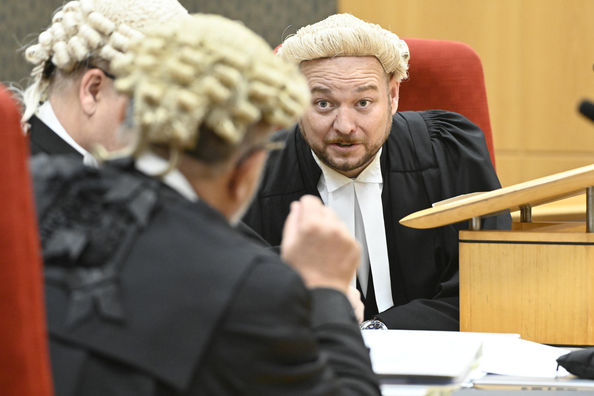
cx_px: 297
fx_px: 3300
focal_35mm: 200
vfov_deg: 6.9
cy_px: 198
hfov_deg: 10.3
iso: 9000
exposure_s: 1/125
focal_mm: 200
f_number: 5.6
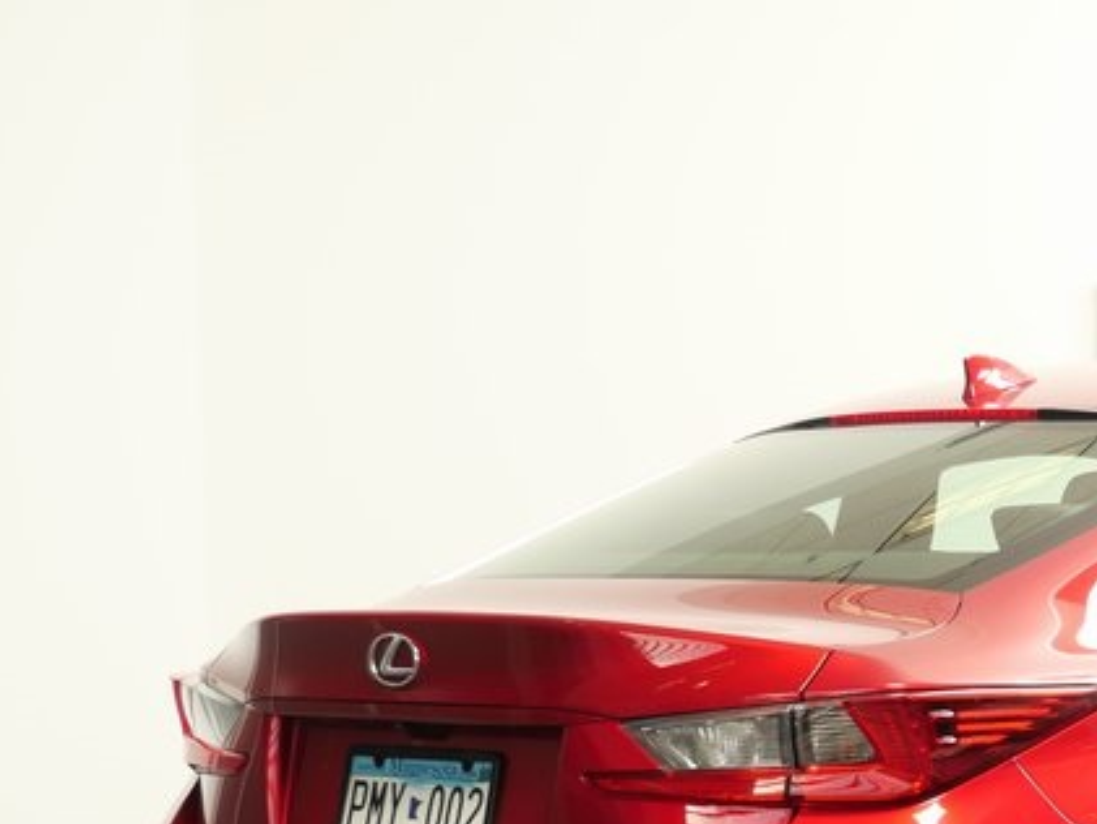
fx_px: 3392
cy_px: 832
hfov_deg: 17.8
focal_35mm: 107
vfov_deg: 13.6
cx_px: 1141
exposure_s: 1/200
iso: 250
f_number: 4.2
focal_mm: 22
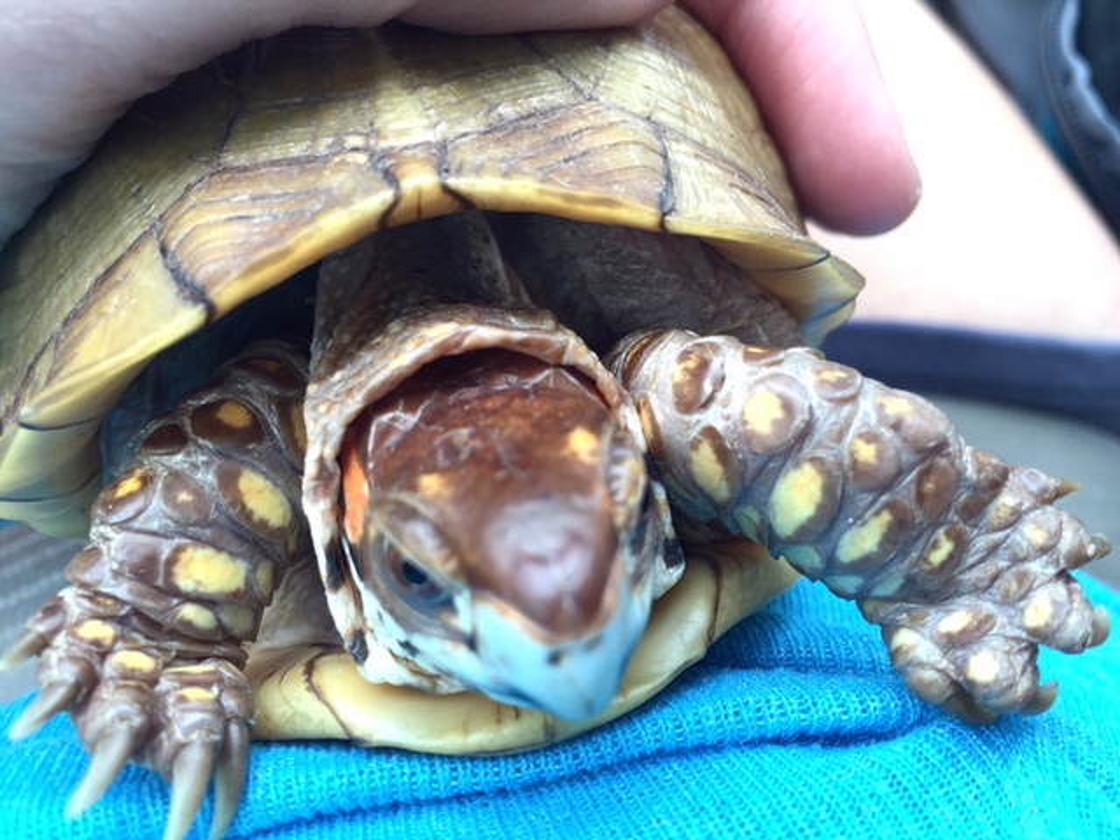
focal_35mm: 29
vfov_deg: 48.2
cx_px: 560
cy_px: 420
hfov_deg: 61.7
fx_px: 938
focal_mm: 4.15
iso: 32
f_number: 2.2
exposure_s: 1/120
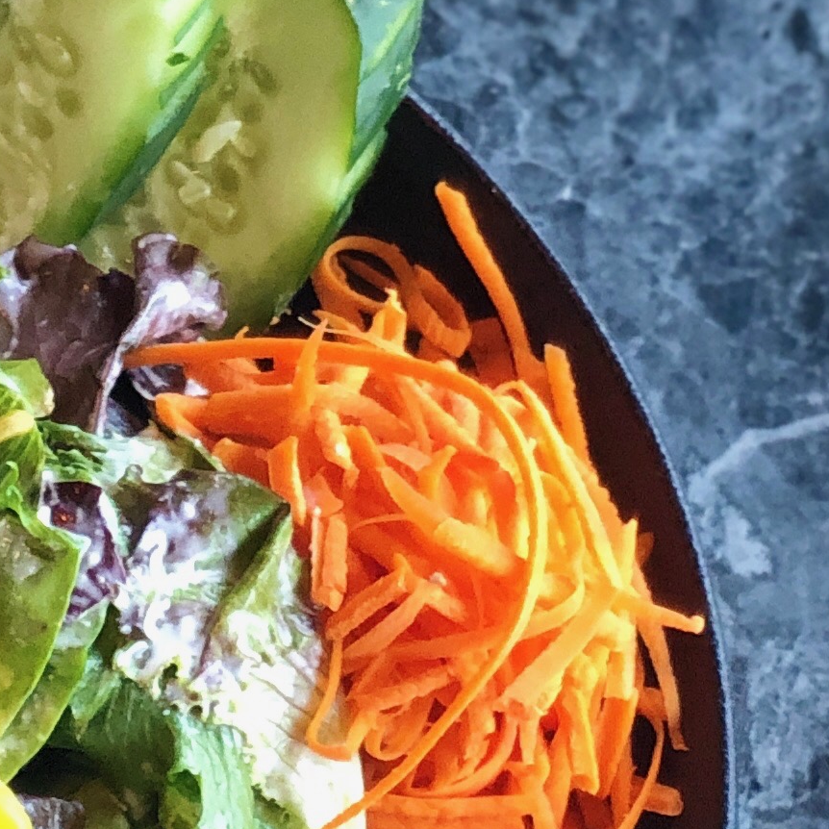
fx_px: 5825
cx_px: -1024
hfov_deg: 7.7
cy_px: 1141
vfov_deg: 8.0
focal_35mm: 215
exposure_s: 1/60
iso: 80
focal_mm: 6
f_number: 2.4
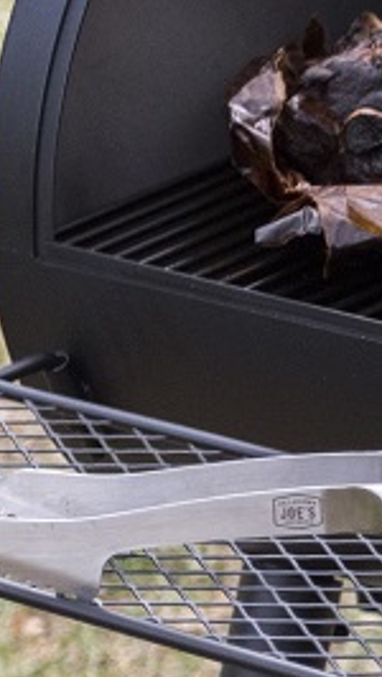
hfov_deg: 4.0
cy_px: 377
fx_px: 5266
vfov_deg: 7.4
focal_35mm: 293
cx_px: 1059
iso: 1600
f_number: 2.8
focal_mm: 62
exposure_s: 1/500
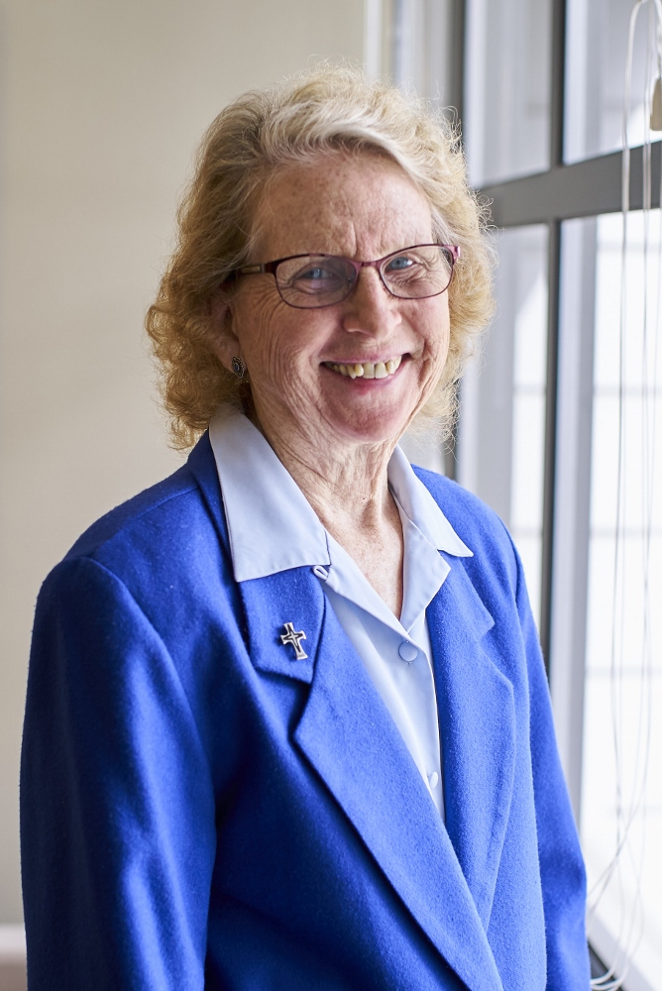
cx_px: 331
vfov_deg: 27.0
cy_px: 496
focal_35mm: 75
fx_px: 2066
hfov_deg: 18.2
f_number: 2.8
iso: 320
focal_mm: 50
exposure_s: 1/125
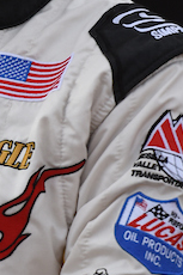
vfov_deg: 2.0
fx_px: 7972
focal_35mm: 1044
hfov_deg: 1.3
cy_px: 126
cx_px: -24
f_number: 2.8
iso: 320
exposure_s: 1/3200
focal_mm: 200
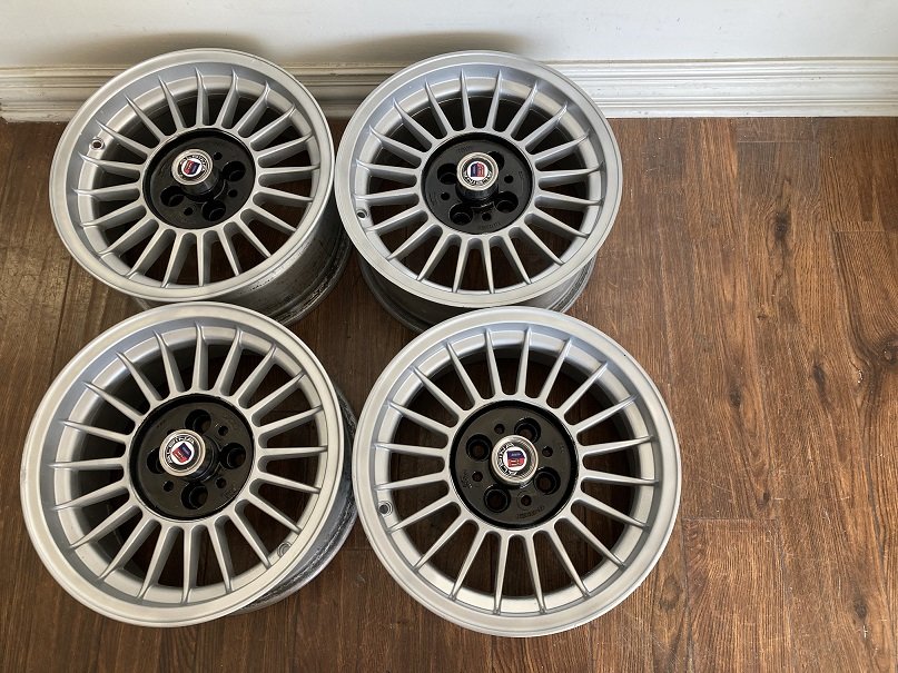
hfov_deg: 63.5
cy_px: 336
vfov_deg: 49.7
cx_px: 449
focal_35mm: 28
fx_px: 726
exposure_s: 1/60
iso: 64
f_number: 1.8
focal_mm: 3.99
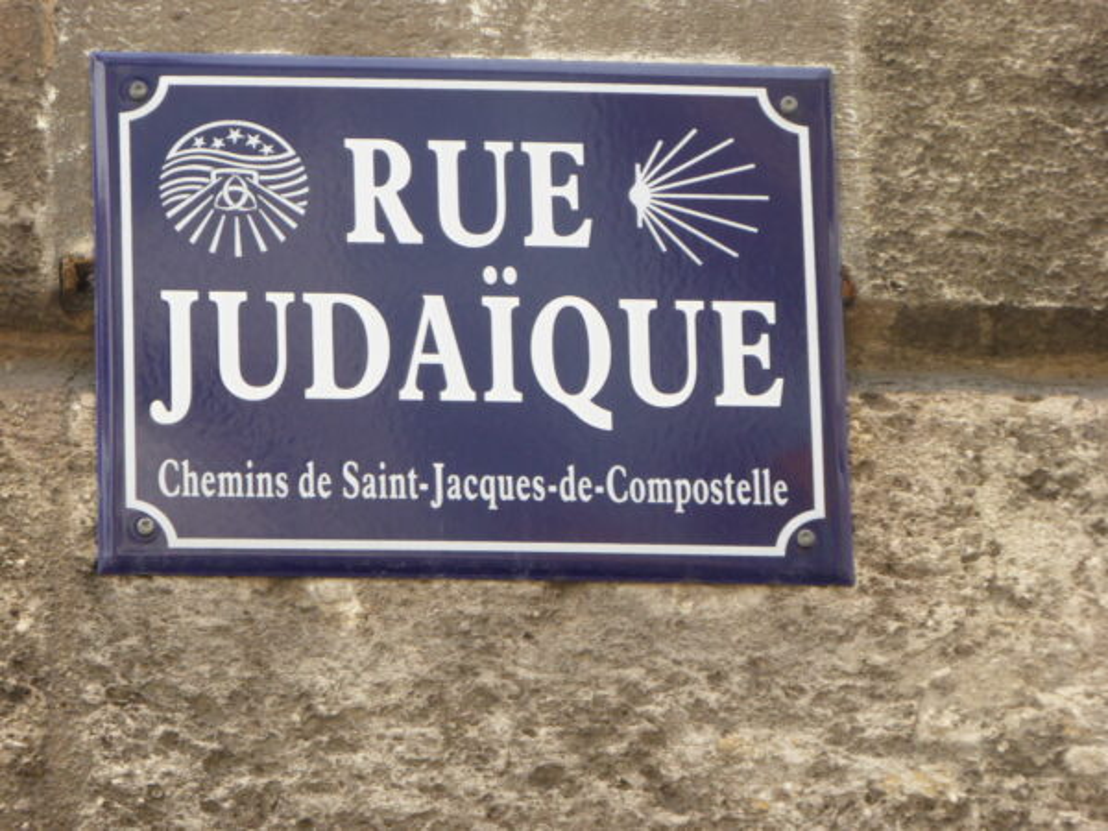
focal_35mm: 479
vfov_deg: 3.1
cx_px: 554
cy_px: 416
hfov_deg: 4.1
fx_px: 15332
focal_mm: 77.3
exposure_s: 1/200
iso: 320
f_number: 6
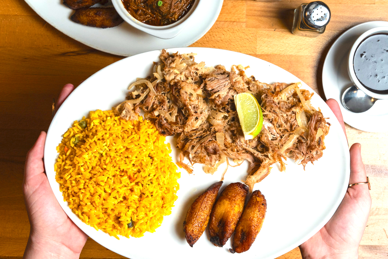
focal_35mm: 70
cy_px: 130
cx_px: 194
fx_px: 754
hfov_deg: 28.8
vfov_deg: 19.5
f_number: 13
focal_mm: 70
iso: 2000
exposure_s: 1/100
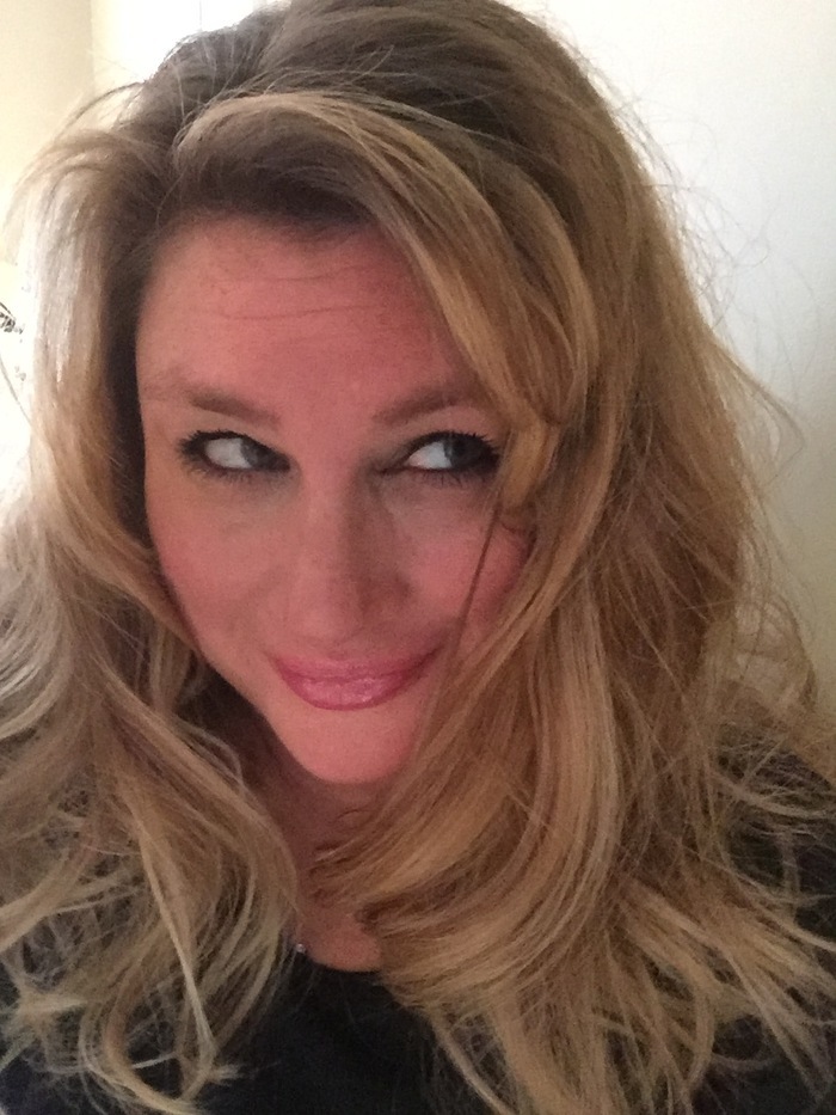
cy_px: 558
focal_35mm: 31
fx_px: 998
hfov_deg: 45.5
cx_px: 418
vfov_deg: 58.3
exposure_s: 1/15
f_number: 2.2
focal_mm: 2.65
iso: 640
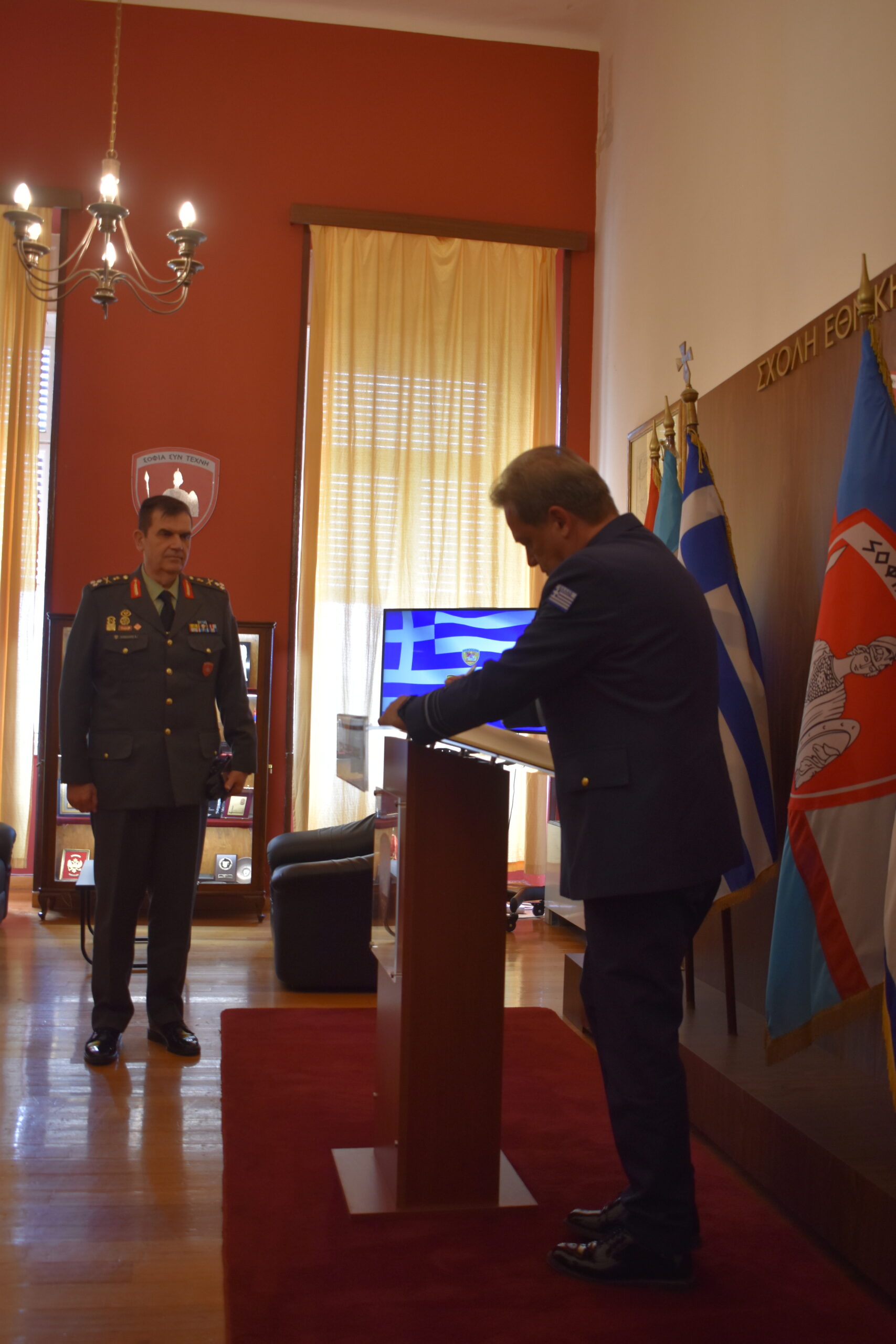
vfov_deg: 55.1
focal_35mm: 34
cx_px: 448
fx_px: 1288
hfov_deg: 38.4
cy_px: 672
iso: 640
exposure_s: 1/60
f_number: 4
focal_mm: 23
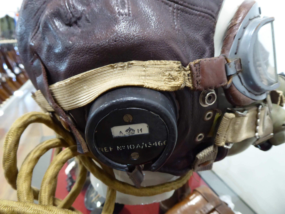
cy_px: 107
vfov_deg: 54.9
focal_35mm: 25
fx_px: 206
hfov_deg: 69.4
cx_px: 142
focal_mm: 4.3
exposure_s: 1/8
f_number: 3.3
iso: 400
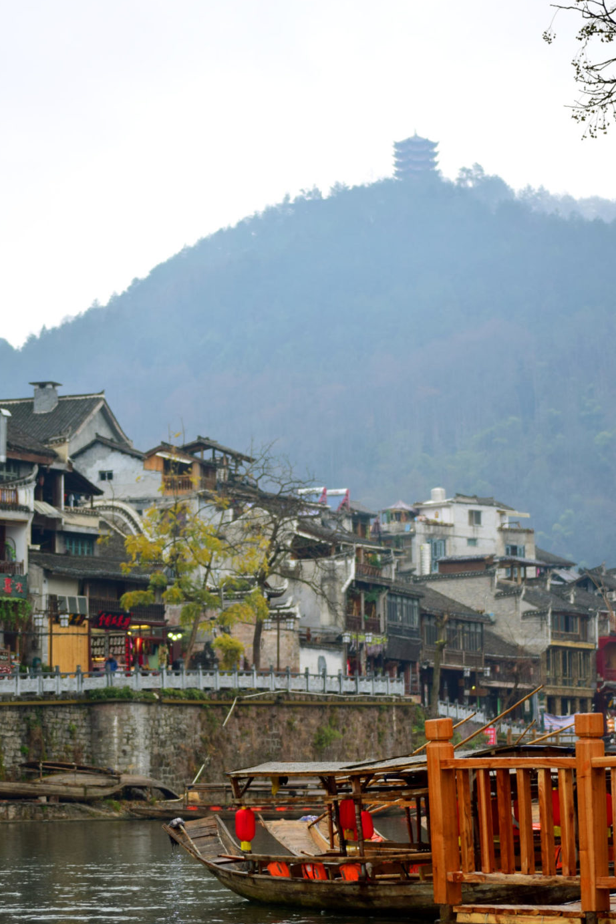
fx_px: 2453
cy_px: 456
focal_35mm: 96
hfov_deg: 14.3
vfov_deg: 21.3
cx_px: 278
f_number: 4
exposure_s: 1/60
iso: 100
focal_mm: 55
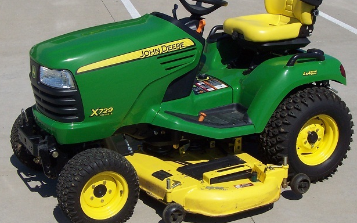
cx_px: 190
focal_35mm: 70
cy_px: 85
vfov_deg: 18.6
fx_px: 681
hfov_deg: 29.4
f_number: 6.7
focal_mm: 8.6
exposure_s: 1/750
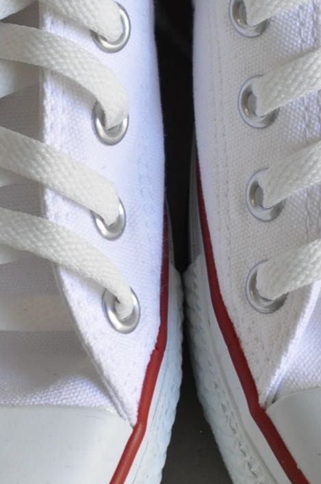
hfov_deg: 7.5
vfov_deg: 11.2
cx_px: 203
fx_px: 2442
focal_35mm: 182
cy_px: 40
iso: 1250
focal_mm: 40
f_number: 5
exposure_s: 1/160
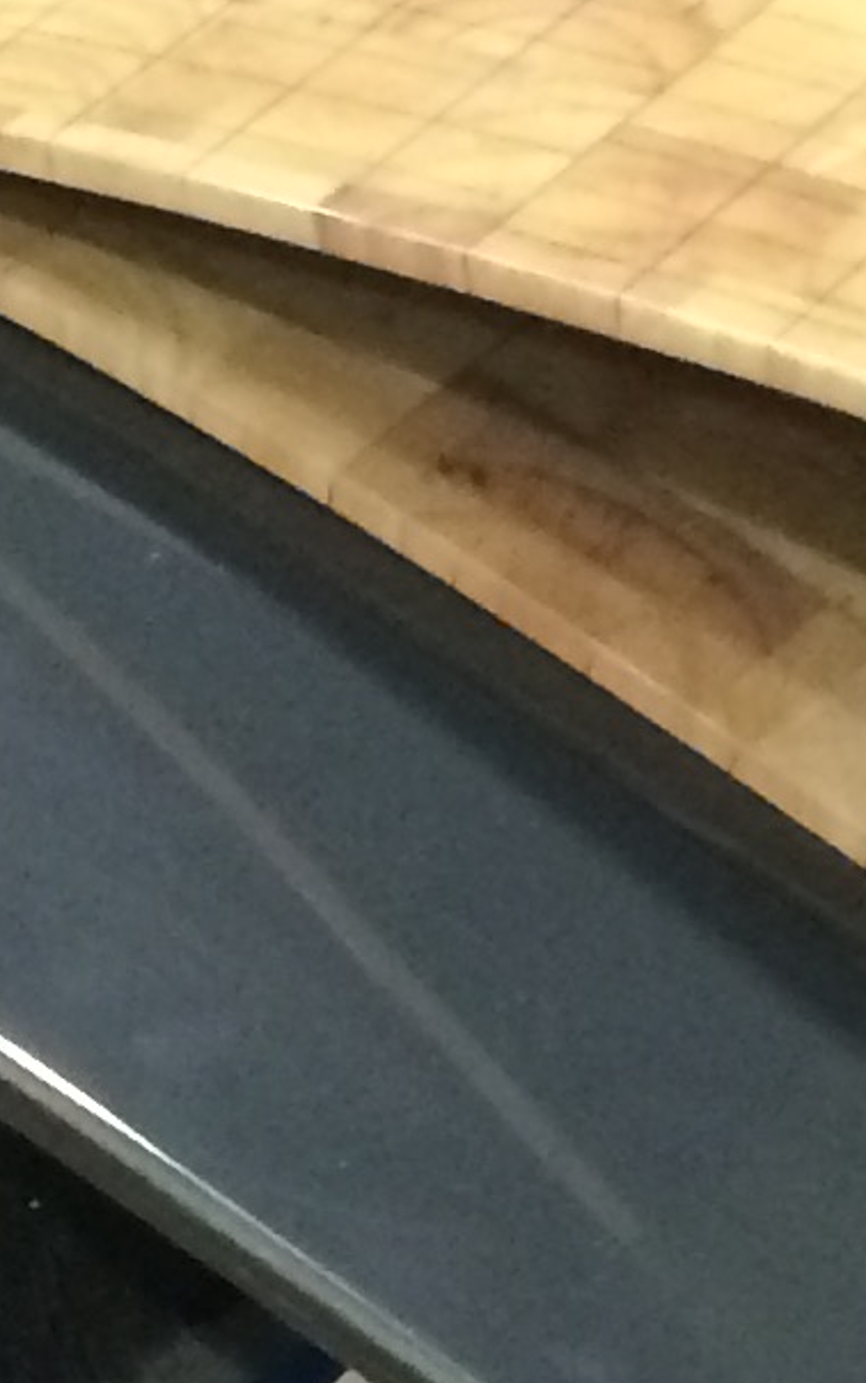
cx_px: 1006
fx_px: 6263
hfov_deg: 7.8
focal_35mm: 166
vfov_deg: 12.6
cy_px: 1122
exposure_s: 1/24
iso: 250
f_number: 2.2
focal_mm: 4.15
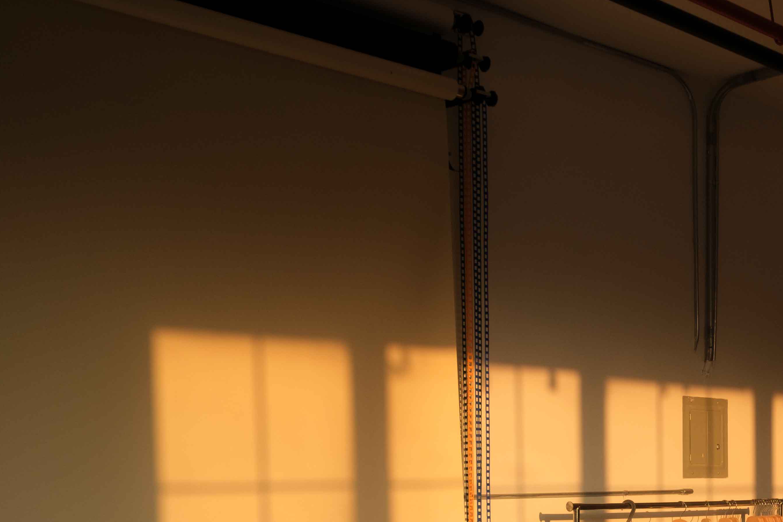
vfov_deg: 21.7
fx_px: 1305
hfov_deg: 31.7
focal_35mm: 60
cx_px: 717
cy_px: 541
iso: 320
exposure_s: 1/240
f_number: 4
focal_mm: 17.1
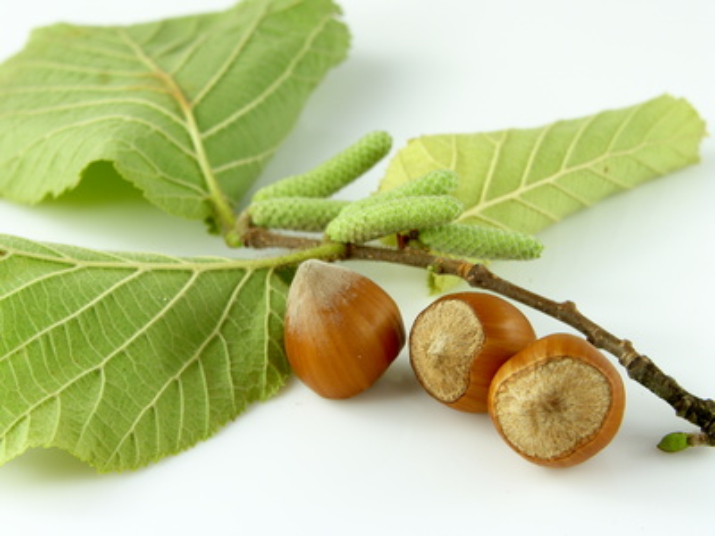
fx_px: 2066
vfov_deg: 14.8
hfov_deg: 19.6
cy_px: 268
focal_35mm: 100
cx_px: 358
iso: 50
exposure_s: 1/20
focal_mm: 25.7
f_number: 5.6
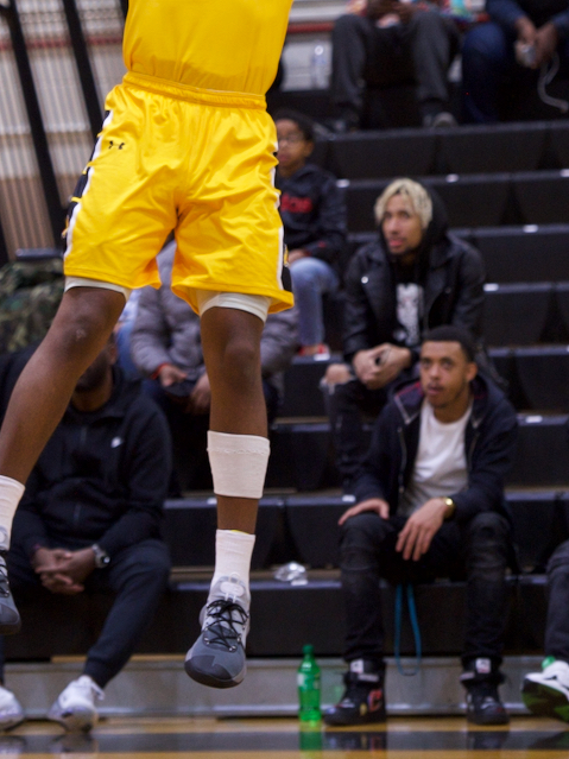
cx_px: 225
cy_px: 19
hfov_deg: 6.4
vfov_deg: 8.5
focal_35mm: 231
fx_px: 5064
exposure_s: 1/640
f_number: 2.8
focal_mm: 120
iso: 4000
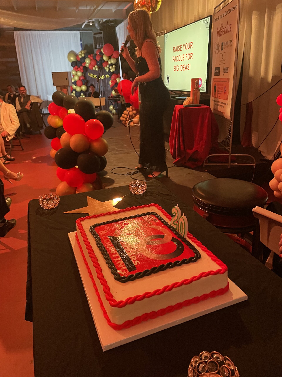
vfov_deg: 67.3
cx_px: 141
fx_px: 282
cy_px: 188
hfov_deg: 53.1
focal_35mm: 26
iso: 640
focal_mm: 4.2
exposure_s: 1/28
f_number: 1.6
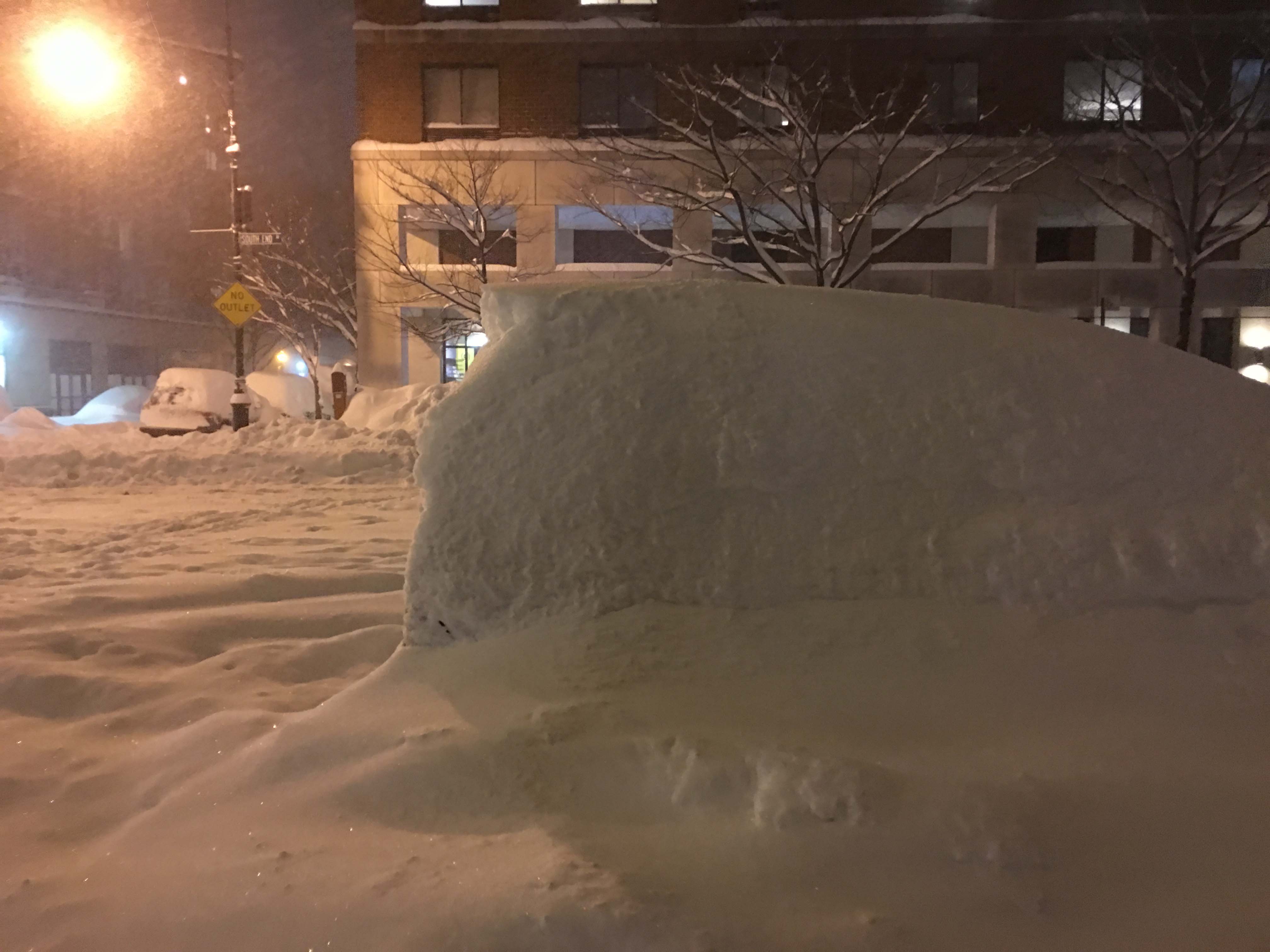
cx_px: 635
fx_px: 1064
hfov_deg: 61.7
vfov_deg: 48.2
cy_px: 476
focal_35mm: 29
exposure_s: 1/4
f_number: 2.2
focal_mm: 4.15
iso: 100
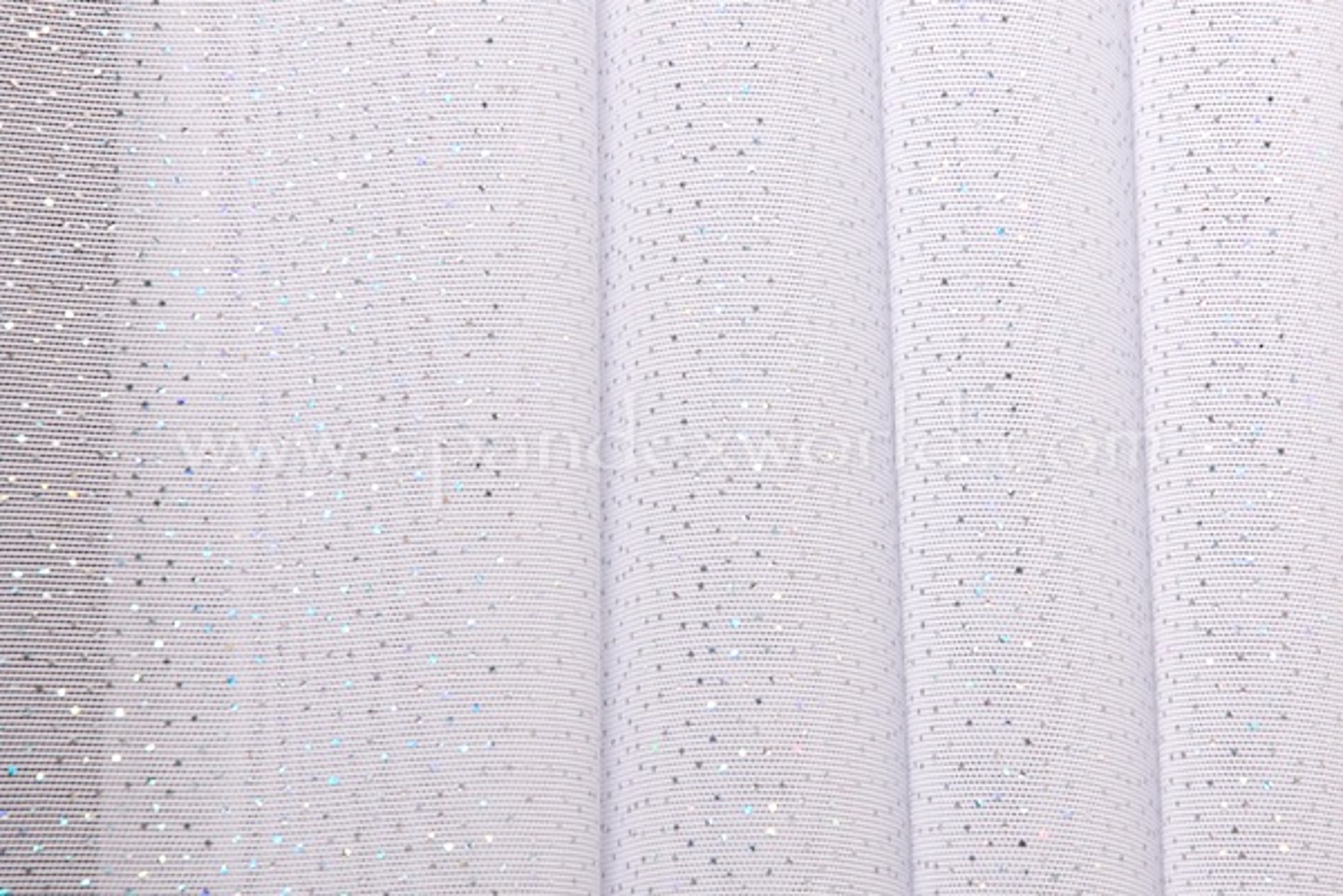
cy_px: 448
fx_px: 6994
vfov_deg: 7.3
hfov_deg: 11.0
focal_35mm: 188
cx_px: 672
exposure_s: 1/800
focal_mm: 125
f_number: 14
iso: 400
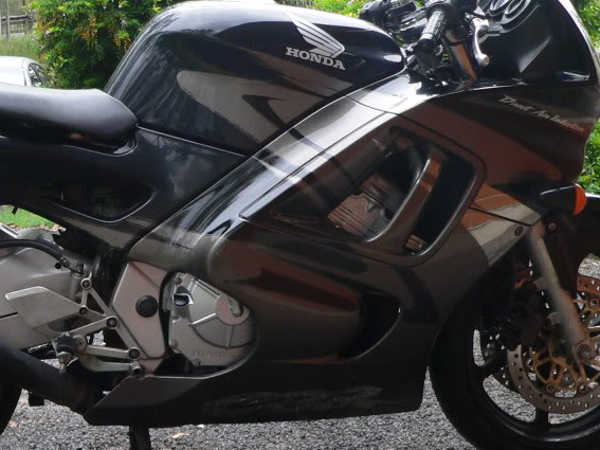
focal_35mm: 65
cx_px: 154
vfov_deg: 22.6
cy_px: 221
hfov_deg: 29.4
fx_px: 1126
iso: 200
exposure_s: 1/100
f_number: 2.8
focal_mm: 6
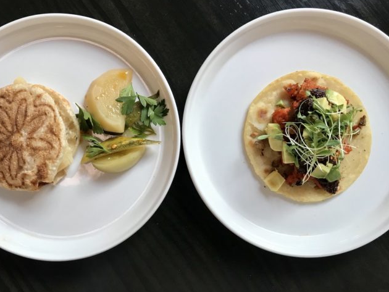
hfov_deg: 56.7
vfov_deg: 44.2
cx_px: 177
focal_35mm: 32
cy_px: 140
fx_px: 360
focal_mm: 3.99
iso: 40
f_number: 1.8
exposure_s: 1/29
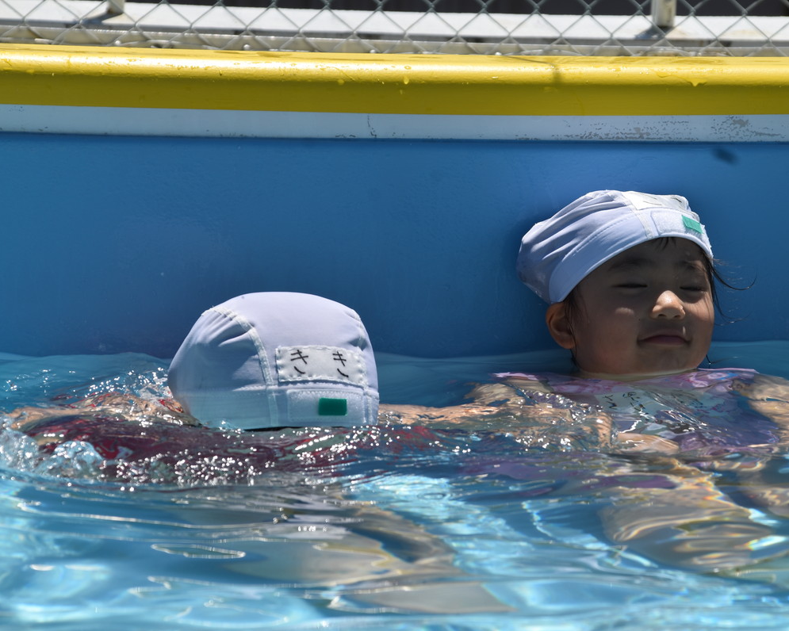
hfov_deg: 13.2
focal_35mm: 146
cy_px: 317
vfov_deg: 10.6
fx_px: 3409
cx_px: 431
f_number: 9
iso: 100
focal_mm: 86
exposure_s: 1/320
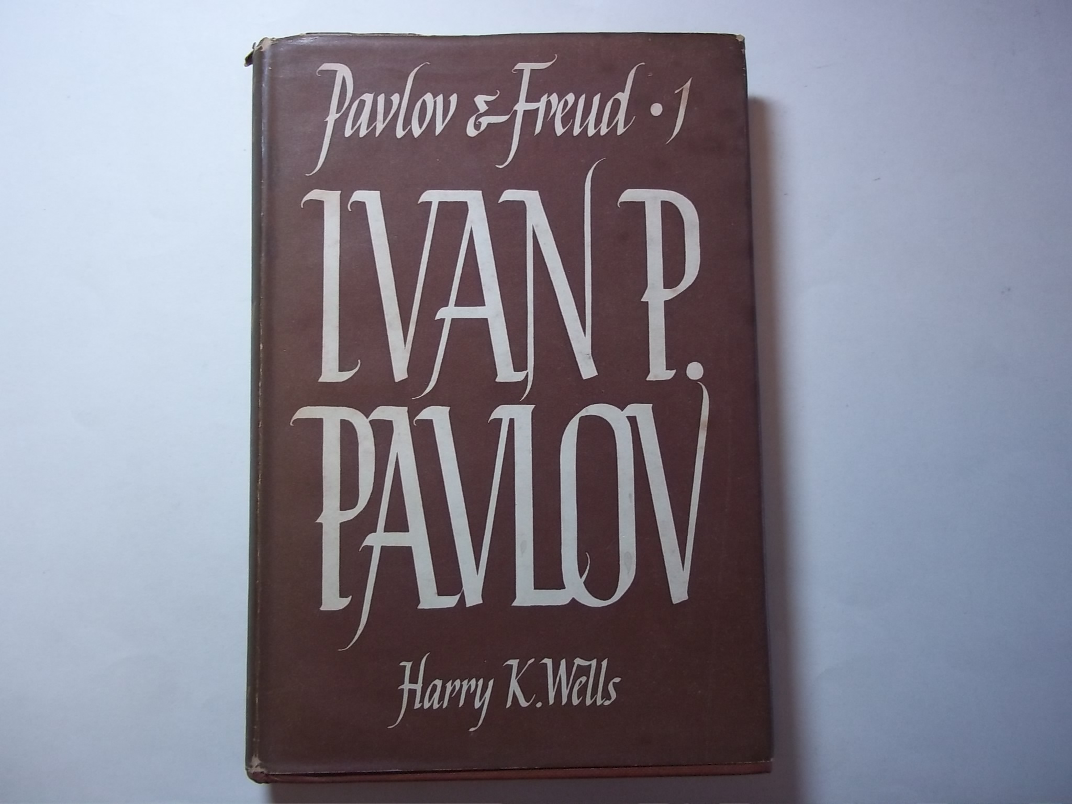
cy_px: 402
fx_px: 1115
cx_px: 536
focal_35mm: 36
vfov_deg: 39.7
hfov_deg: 51.4
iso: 130
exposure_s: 1/30
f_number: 3.1
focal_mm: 6.5
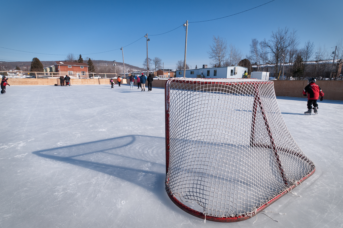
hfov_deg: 90.1
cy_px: 114
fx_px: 171
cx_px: 172
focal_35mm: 18
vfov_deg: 67.2
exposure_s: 1/640
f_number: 11
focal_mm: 12
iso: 400
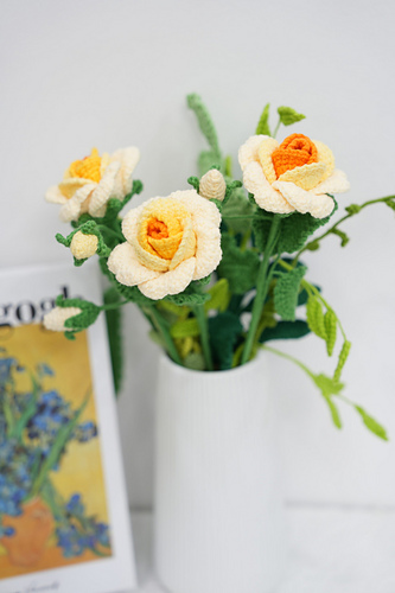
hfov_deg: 19.4
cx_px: 198
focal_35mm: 70
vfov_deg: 28.9
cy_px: 296
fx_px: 1153
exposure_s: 1/25
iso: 160
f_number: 2.8
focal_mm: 70
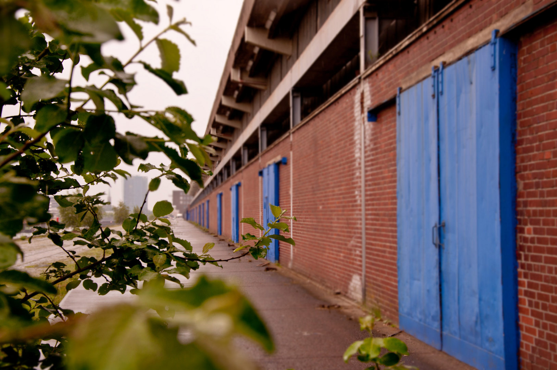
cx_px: 278
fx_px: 881
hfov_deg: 35.1
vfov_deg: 23.7
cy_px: 185
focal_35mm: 57
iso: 200
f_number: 7.1
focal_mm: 38
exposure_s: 1/200
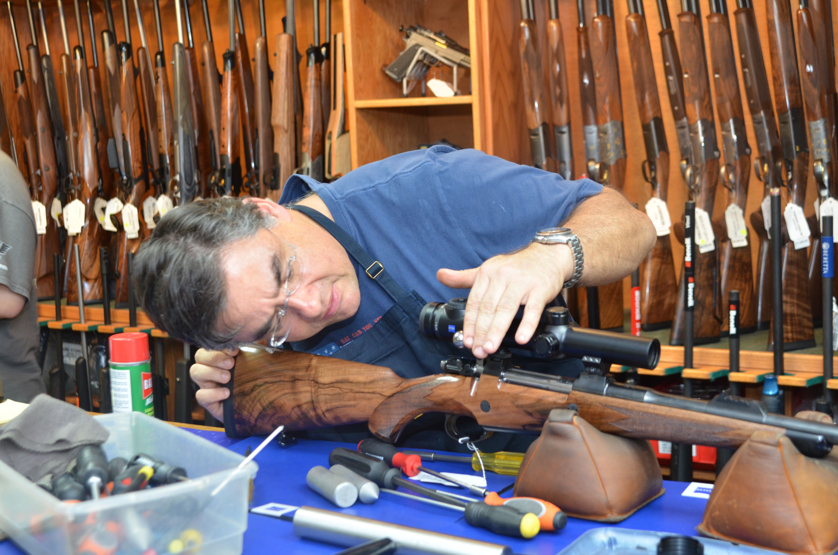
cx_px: 419
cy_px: 278
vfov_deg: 25.6
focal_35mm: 52
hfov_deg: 37.9
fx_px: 1220
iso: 800
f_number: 4
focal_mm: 35
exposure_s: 1/60
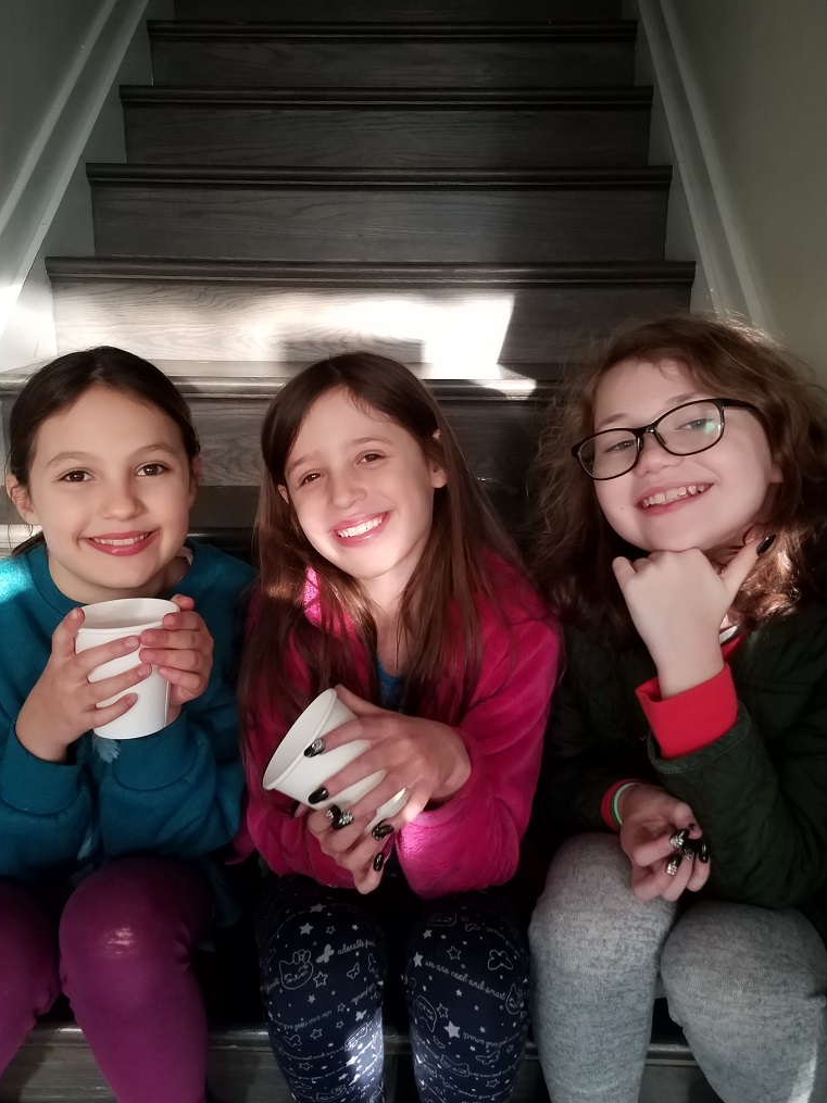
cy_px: 562
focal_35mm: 31
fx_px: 988
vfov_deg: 58.4
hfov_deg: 45.4
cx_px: 414
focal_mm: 4.2
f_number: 1.7
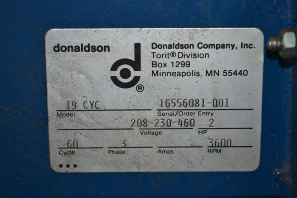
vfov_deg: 16.6
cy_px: 99
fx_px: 681
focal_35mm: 82
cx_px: 148
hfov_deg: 24.6
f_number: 5.6
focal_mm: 55
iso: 320
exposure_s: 1/60
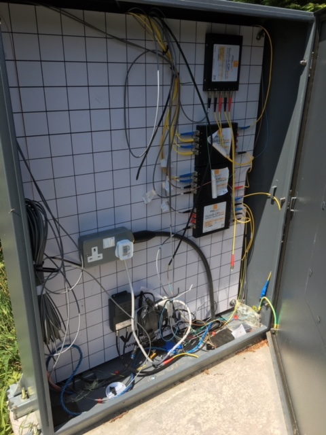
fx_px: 364
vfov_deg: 61.7
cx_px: 163
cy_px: 218
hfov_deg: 48.2
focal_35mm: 29
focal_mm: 4.15
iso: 25
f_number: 2.2
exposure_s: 1/1131
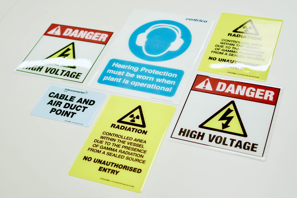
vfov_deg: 26.0
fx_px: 429
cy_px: 99
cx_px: 148
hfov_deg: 38.2
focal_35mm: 52
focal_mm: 35
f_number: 1.8
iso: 400
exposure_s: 1/400
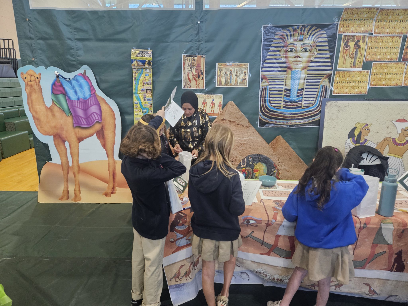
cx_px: 204
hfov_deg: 73.9
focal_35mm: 23
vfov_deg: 58.9
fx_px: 271
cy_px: 153
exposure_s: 1/120
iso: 640
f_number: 1.8
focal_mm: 5.4
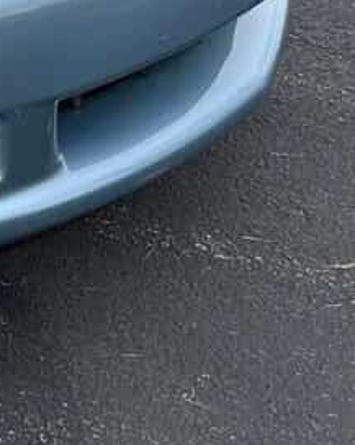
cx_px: -627
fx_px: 1815
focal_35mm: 138
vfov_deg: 13.3
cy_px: -201
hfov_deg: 9.4
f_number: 1.8
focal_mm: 6.9
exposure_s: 1/3058
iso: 80
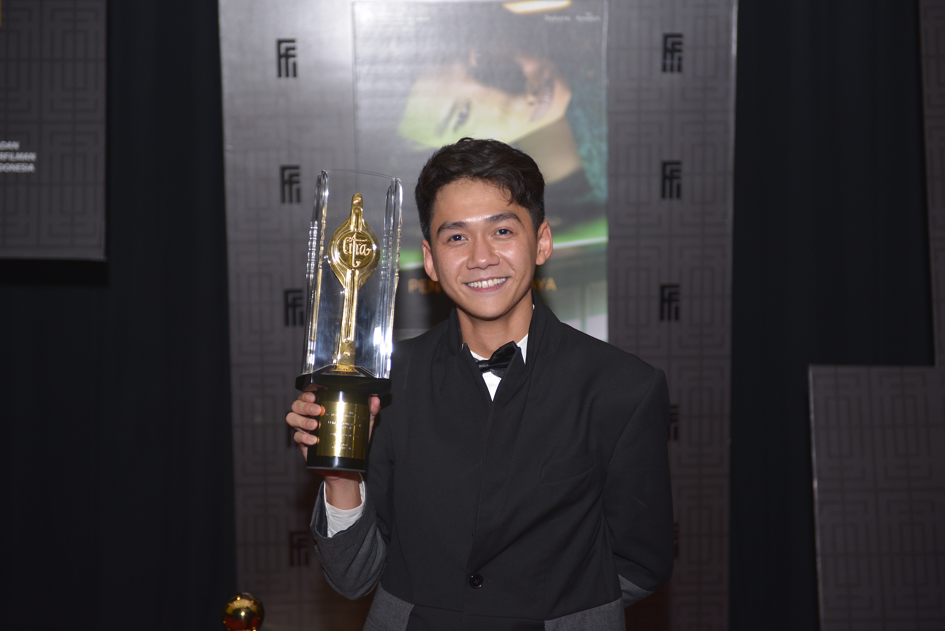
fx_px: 1576
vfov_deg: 22.6
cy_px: 316
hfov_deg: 33.4
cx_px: 472
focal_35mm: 60
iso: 800
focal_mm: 60
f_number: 2.8
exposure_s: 1/320
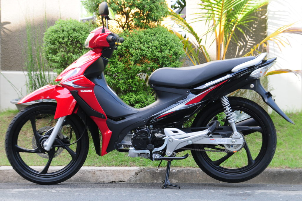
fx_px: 817
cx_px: 151
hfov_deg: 20.9
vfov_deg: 14.0
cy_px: 100
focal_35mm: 98
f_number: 7.1
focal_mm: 65
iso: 400
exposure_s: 1/160
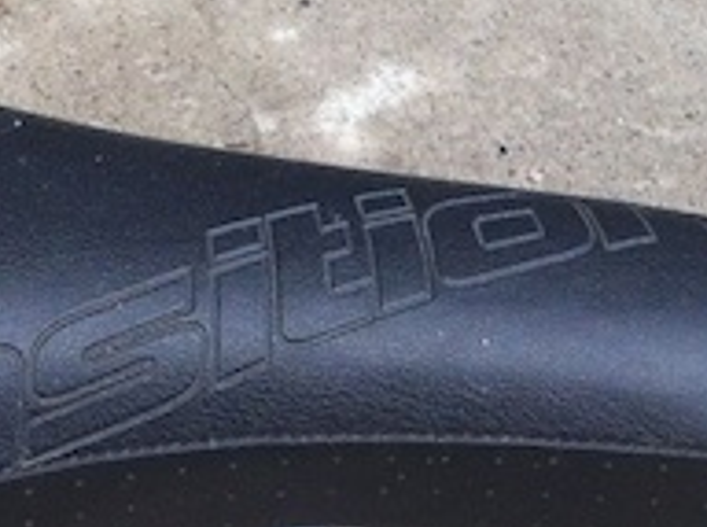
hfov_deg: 13.4
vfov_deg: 10.1
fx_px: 2974
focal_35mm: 146
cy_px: 299
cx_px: 52
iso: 80
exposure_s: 1/343
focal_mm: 3.85
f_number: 2.8
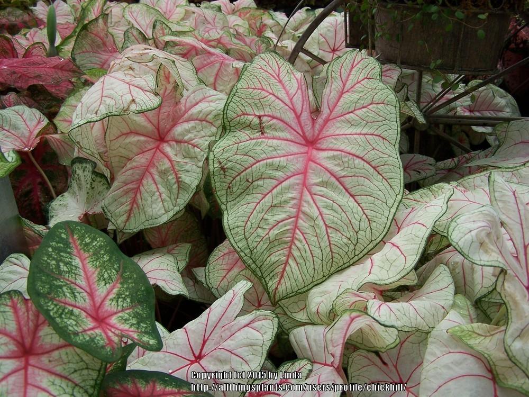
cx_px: 264
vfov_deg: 37.7
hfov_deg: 49.0
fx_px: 581
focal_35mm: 38
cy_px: 198
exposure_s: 1/400
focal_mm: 6.3
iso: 80
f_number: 2.8
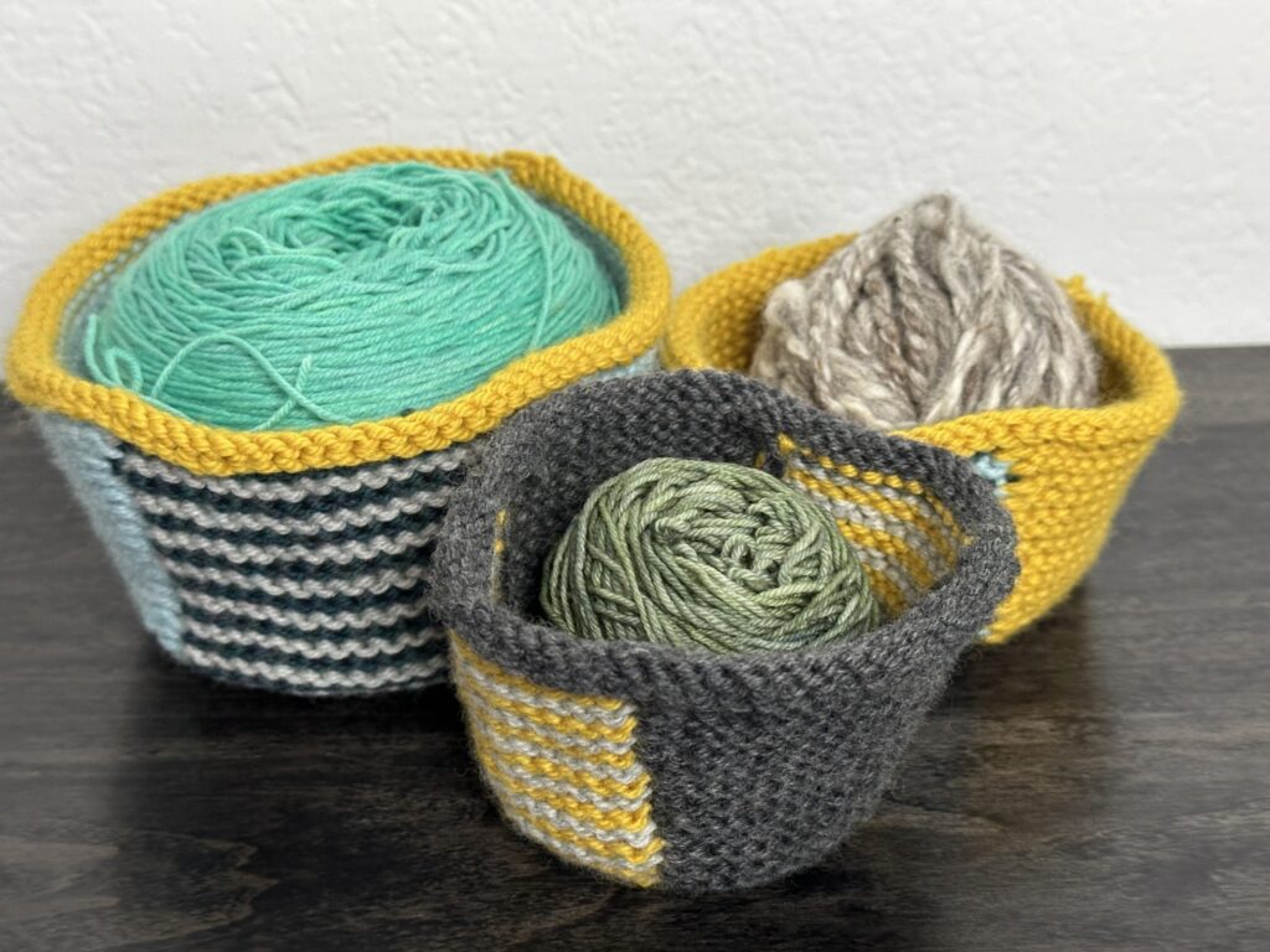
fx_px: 1761
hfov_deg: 39.7
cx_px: 635
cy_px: 476
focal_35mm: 48
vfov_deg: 30.3
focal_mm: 6.86
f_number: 1.78
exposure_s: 1/60
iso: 250
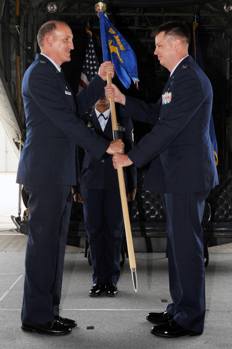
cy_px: 174
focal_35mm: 35
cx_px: 116
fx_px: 339
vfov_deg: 54.5
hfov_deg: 37.8
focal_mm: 35
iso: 800
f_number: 16
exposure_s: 1/200
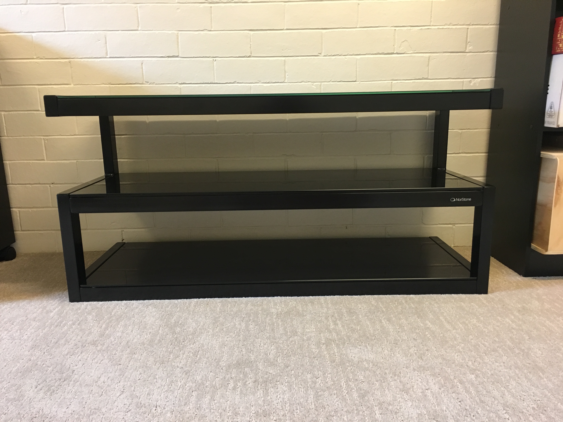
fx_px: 472
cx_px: 282
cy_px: 211
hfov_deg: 61.7
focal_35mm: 29
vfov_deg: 48.2
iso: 200
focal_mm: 4.15
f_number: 2.2
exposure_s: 1/33
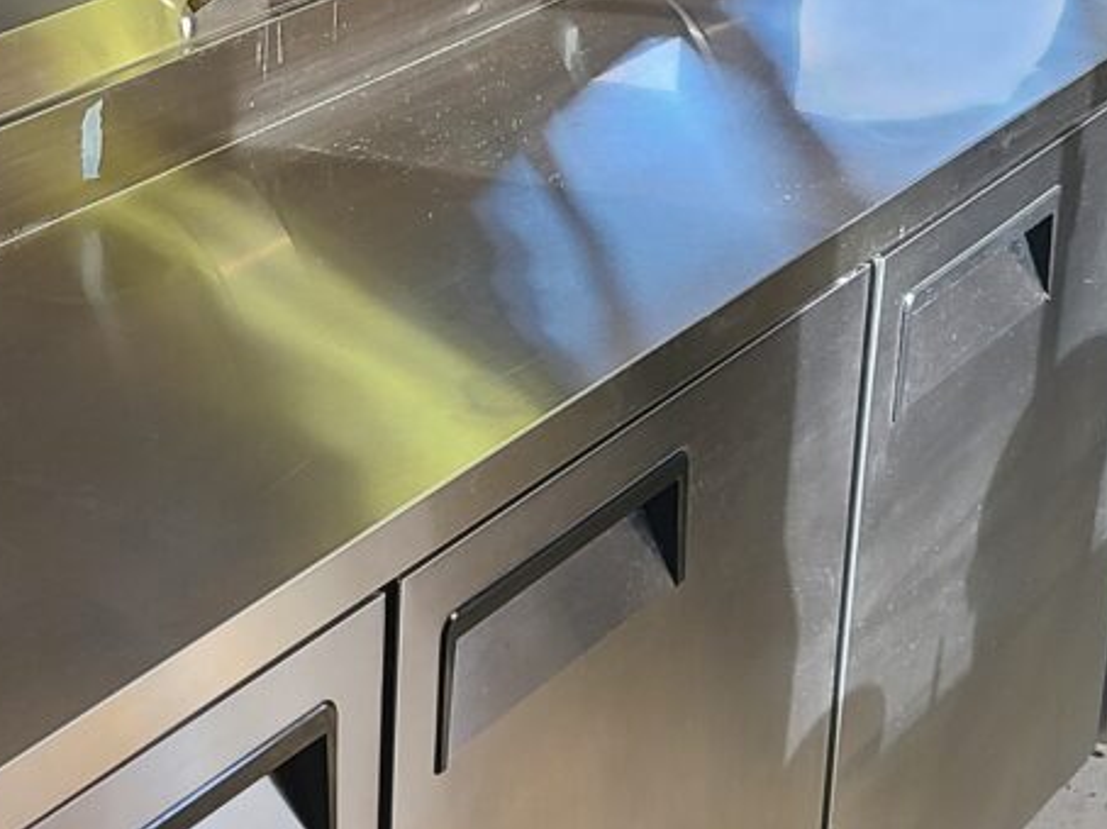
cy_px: 207
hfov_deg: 20.7
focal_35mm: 88
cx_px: -232
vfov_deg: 16.7
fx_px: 2813
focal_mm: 5.4
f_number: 1.8
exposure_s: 1/119
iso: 80
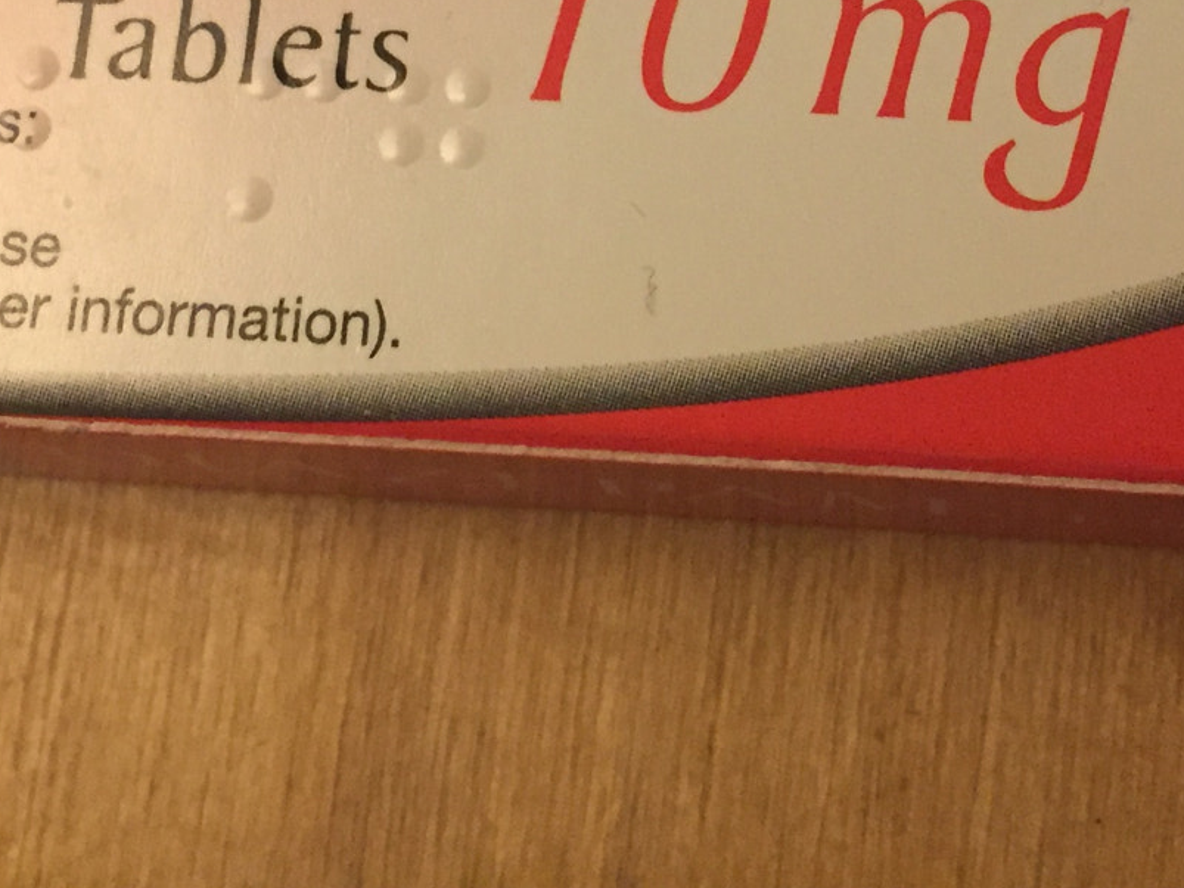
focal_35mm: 74
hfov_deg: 26.2
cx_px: 745
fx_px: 2531
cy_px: -243
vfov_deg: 18.6
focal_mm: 4.15
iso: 250
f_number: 2.2
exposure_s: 1/20
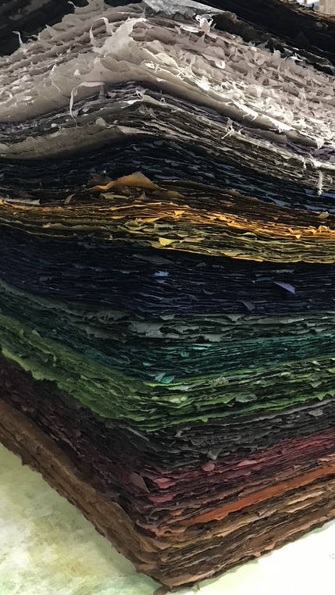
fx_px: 647
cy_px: 240
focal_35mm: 41
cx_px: 187
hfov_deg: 29.0
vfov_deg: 49.1
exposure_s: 1/15
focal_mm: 3.99
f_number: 1.8
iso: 64
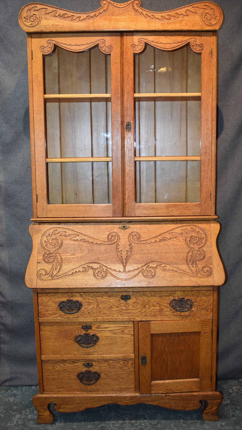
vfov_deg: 52.8
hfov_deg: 31.2
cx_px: 134
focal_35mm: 38
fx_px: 434
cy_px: 214
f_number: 4.5
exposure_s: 1/80
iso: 800
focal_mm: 24
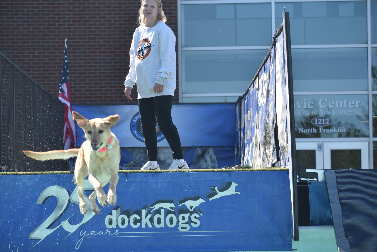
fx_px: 1649
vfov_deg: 8.7
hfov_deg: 13.0
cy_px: 126
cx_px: 188
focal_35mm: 158
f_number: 6.3
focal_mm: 105
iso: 200
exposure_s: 1/500
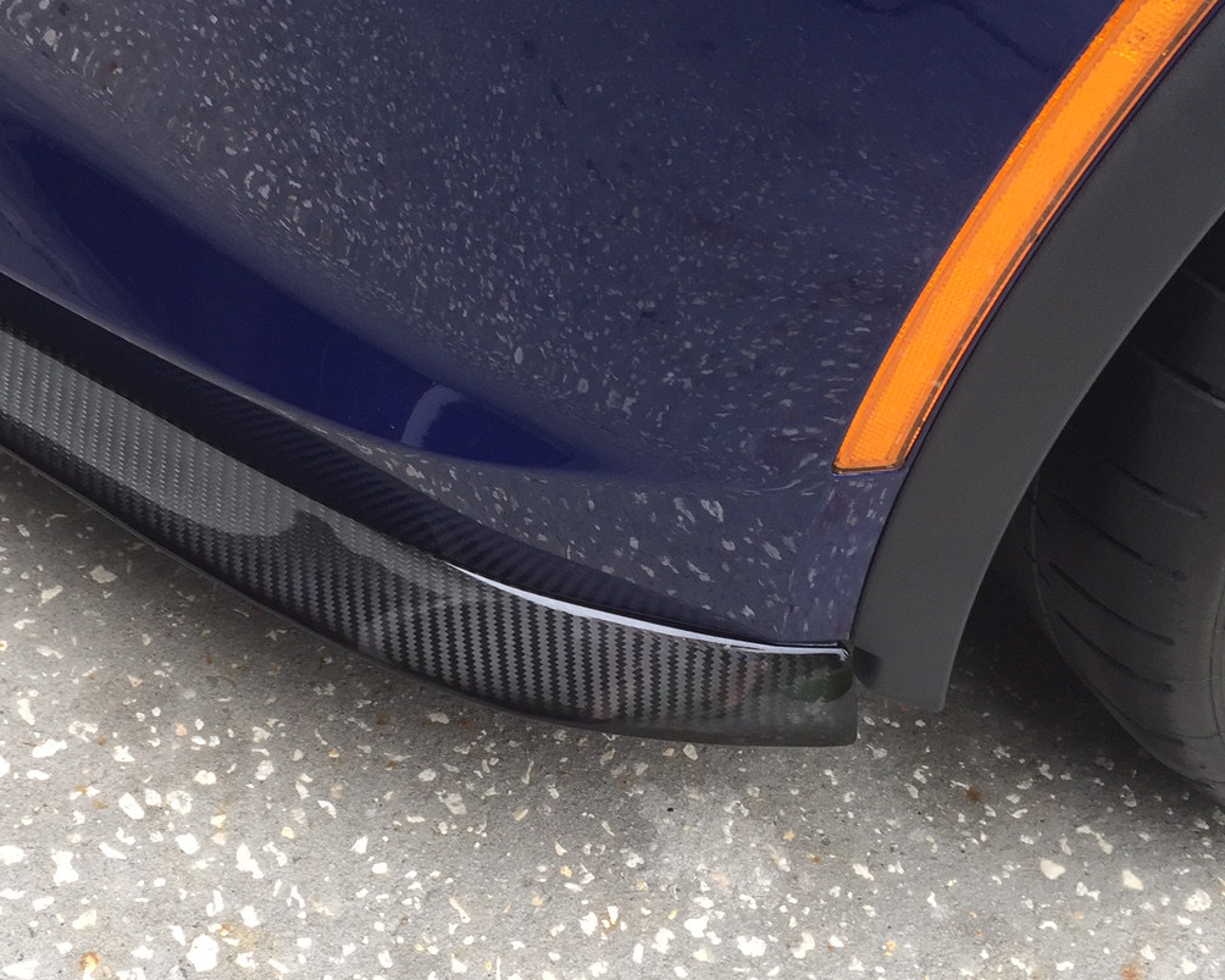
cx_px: 331
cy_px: 475
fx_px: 1668
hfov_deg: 39.4
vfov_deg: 32.7
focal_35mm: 46
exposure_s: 1/120
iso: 50
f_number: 2.2
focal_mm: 4.15
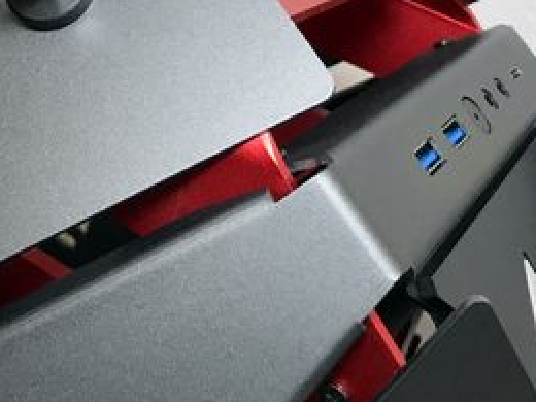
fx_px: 1084
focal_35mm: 70
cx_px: 171
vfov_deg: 20.3
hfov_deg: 27.6
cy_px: -12
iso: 32
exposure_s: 1/30
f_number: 1.8
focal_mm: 3.99
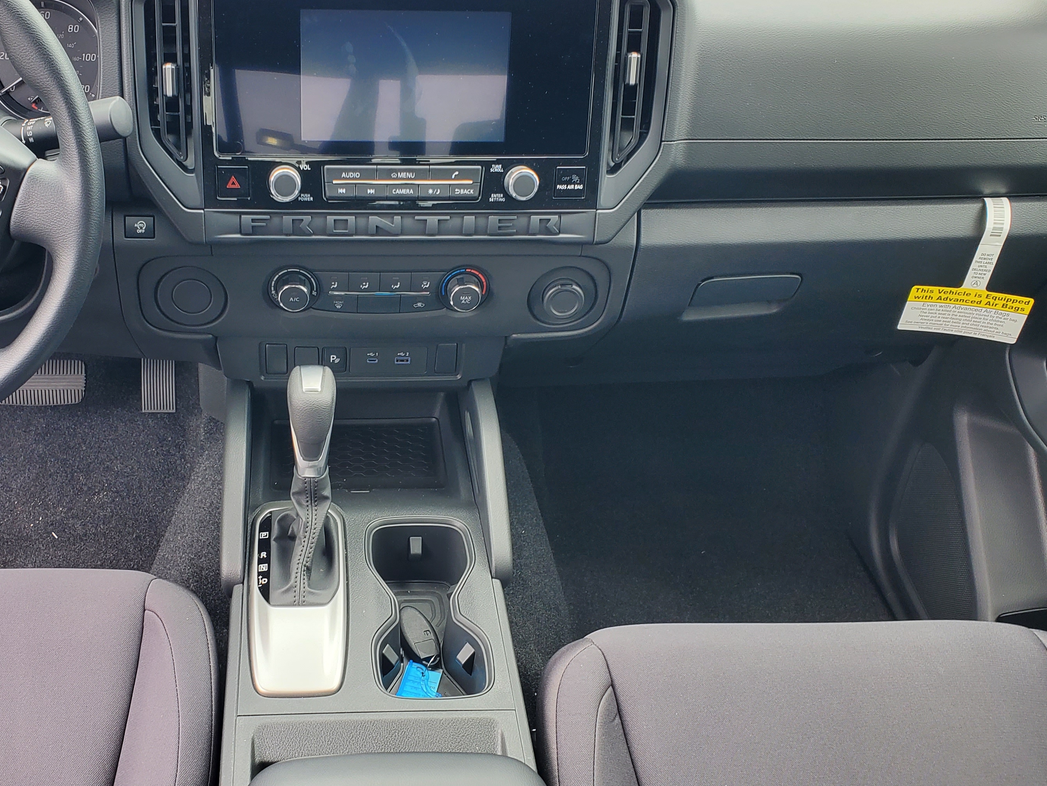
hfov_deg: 47.2
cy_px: 398
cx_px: 362
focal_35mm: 39
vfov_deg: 36.8
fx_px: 1180
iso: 50
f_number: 2.4
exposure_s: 1/71
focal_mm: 4.3
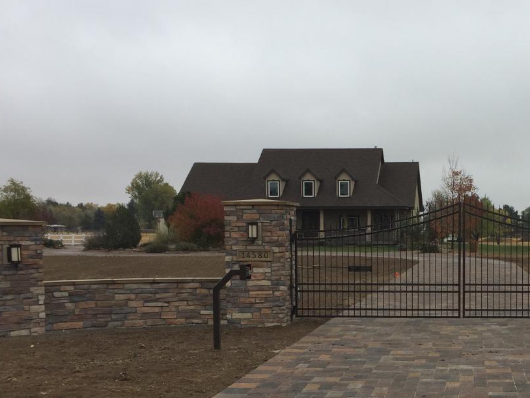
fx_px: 873
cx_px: 440
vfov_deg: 25.5
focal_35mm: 57
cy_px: 283
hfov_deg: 32.6
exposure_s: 1/1041
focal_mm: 4.15
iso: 32
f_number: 2.2
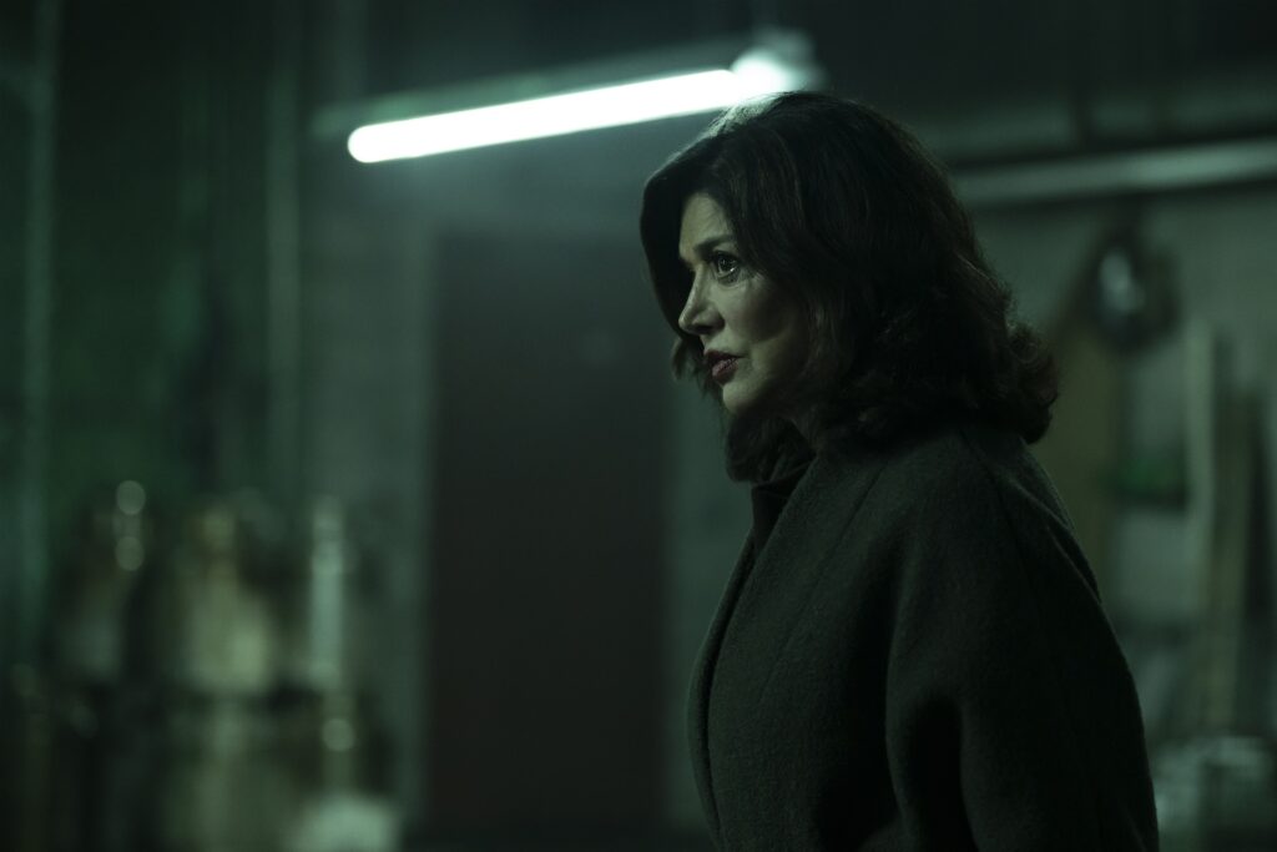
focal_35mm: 102
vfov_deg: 13.4
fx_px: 3618
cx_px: 638
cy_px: 426
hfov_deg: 20.0
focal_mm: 102
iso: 3200
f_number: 2.8
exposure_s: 1/200
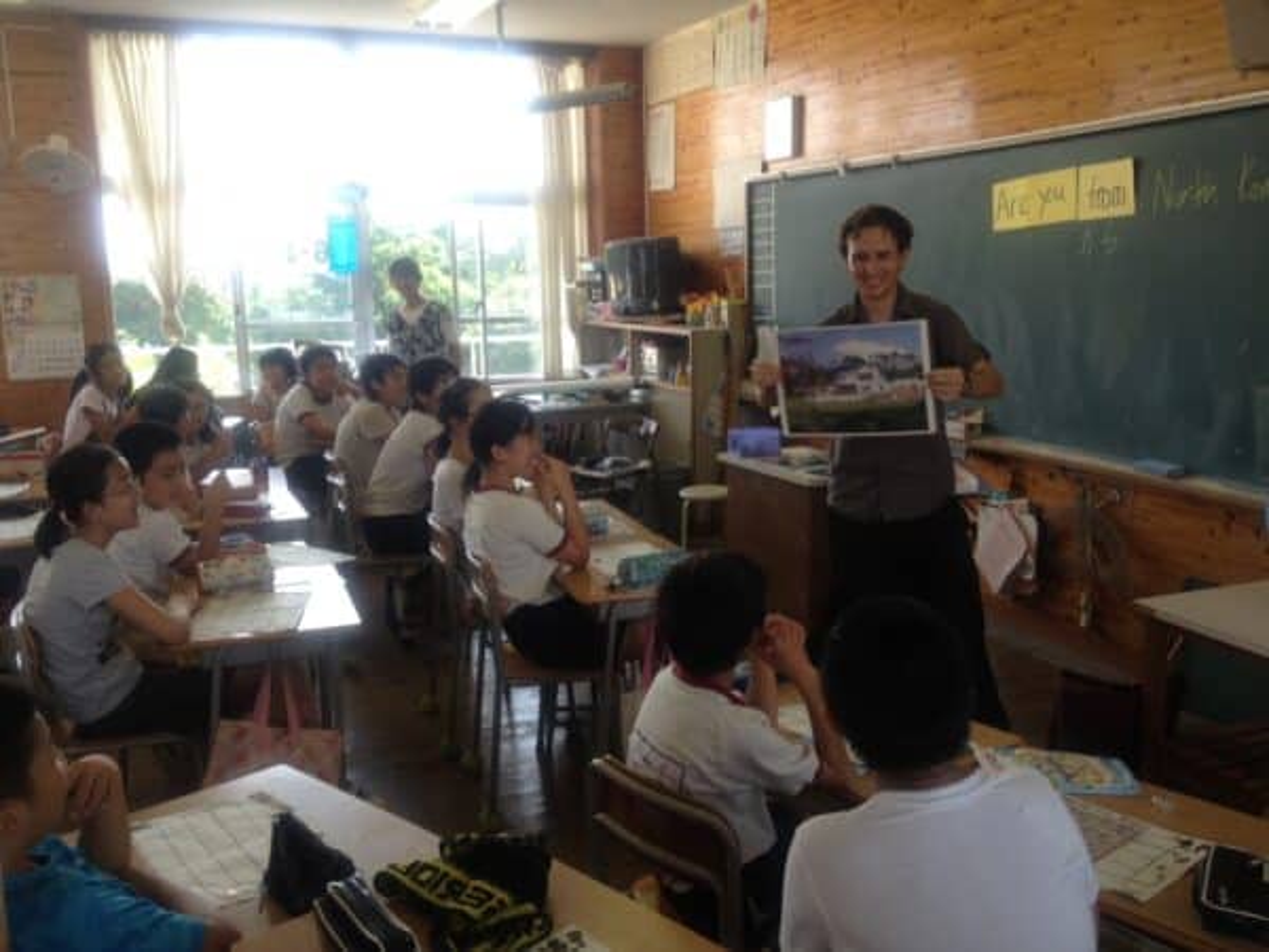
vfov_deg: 40.7
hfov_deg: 52.6
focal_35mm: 35
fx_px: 1283
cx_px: 634
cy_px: 476
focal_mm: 4.28
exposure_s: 1/120
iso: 64
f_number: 2.4
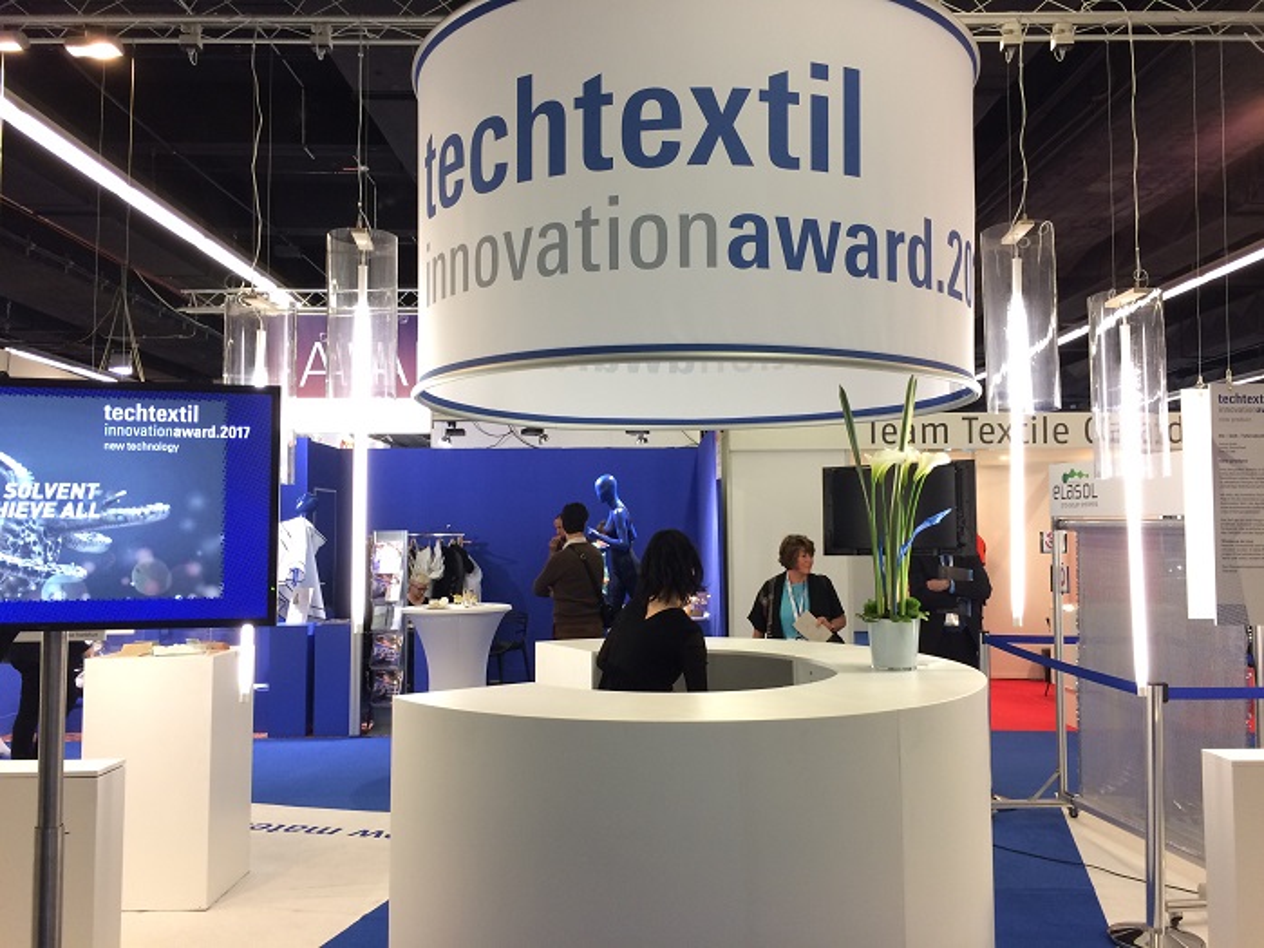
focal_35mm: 29
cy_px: 474
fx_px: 1059
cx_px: 632
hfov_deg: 61.7
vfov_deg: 48.2
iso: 64
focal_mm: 4.15
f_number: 2.2
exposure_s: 1/33
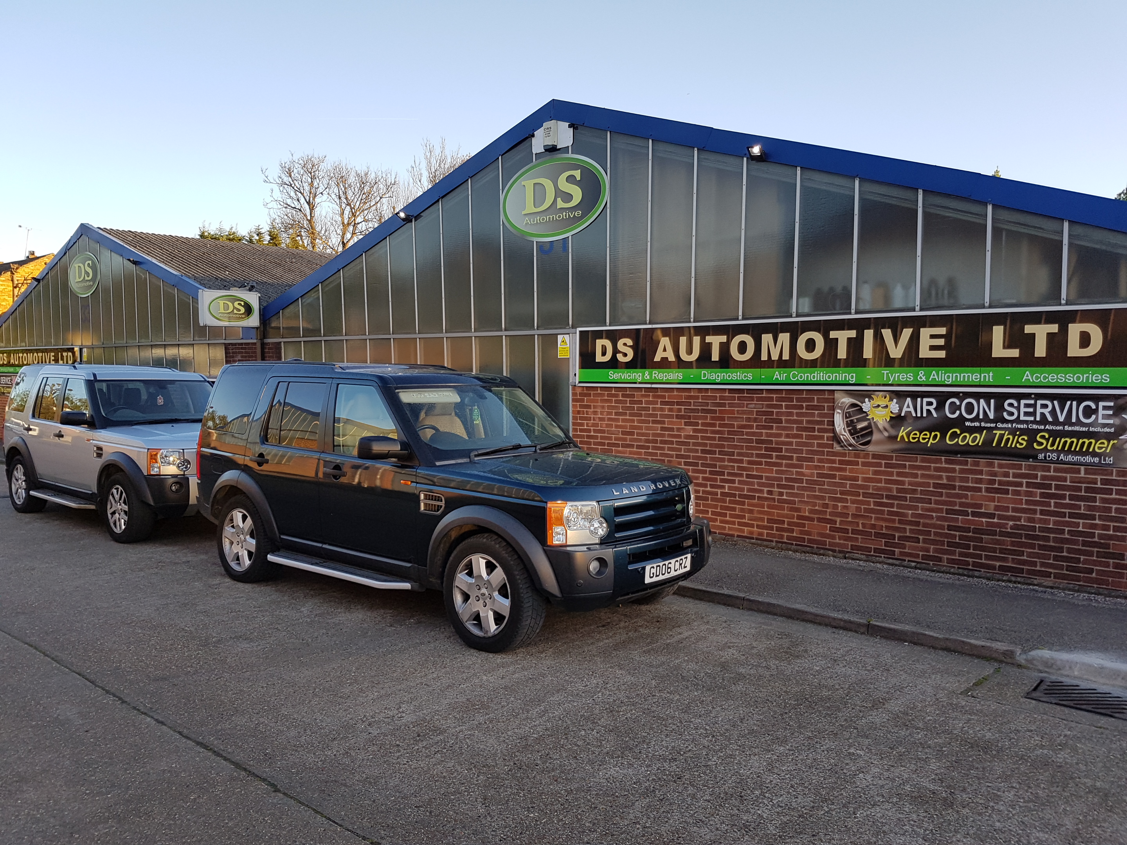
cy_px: 422
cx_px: 564
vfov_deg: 53.1
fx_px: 846
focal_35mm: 26
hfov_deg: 67.3
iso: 40
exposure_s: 1/388
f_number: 1.7
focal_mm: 4.2
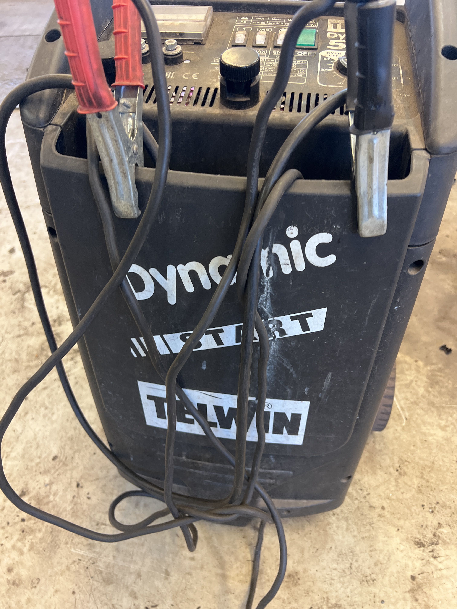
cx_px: 228
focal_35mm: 26
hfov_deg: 53.1
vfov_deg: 67.3
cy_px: 304
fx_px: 458
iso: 125
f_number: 1.5
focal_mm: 5.7
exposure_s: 1/50
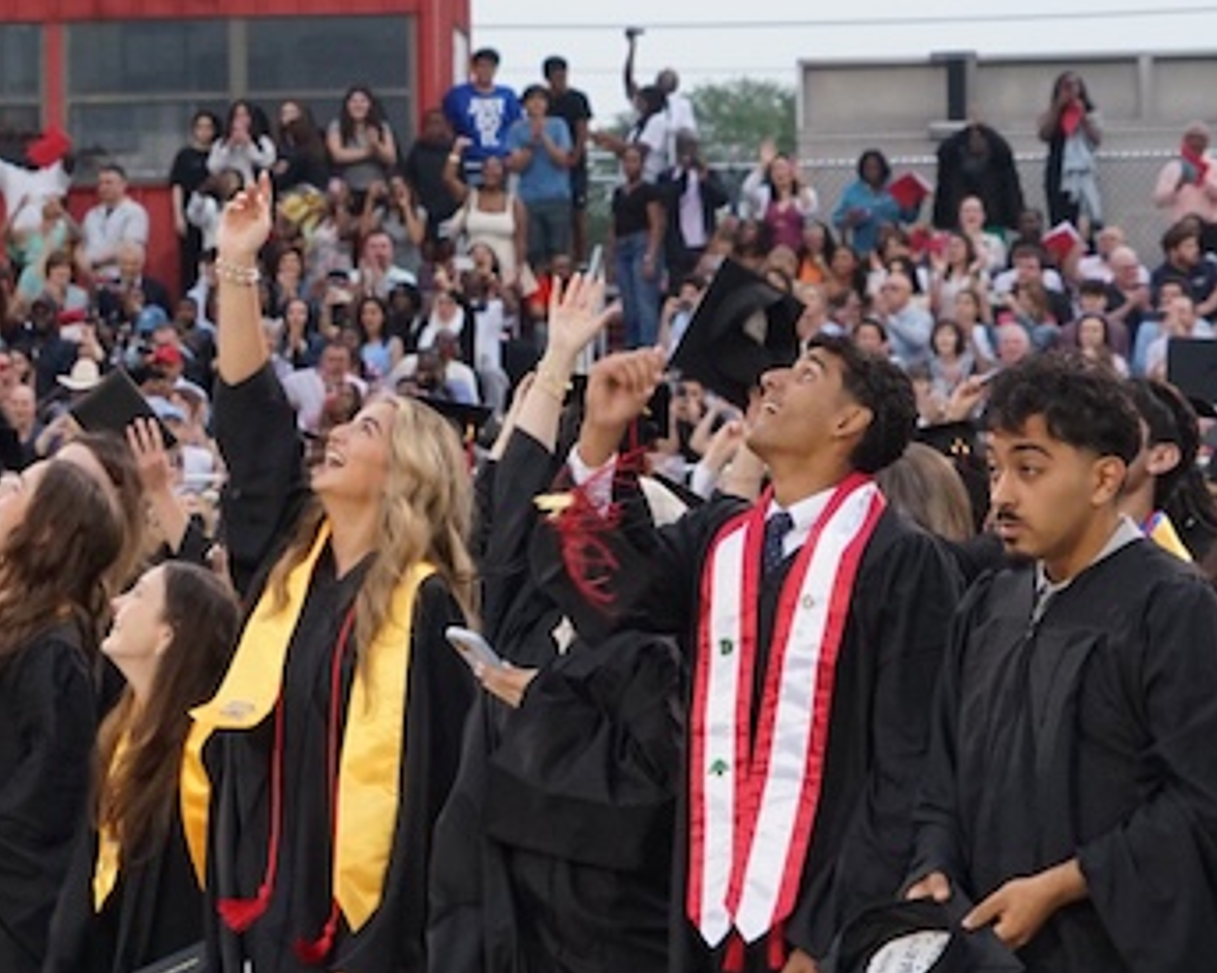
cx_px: 495
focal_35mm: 120
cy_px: 363
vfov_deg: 12.8
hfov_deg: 16.0
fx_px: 4321
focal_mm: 55
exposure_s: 1/200
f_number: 6.3
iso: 2500
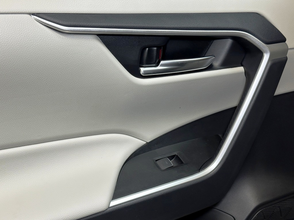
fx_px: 408
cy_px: 110
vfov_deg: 30.3
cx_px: 147
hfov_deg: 39.7
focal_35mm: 48
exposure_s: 1/40
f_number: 1.78
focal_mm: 6.86
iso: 200
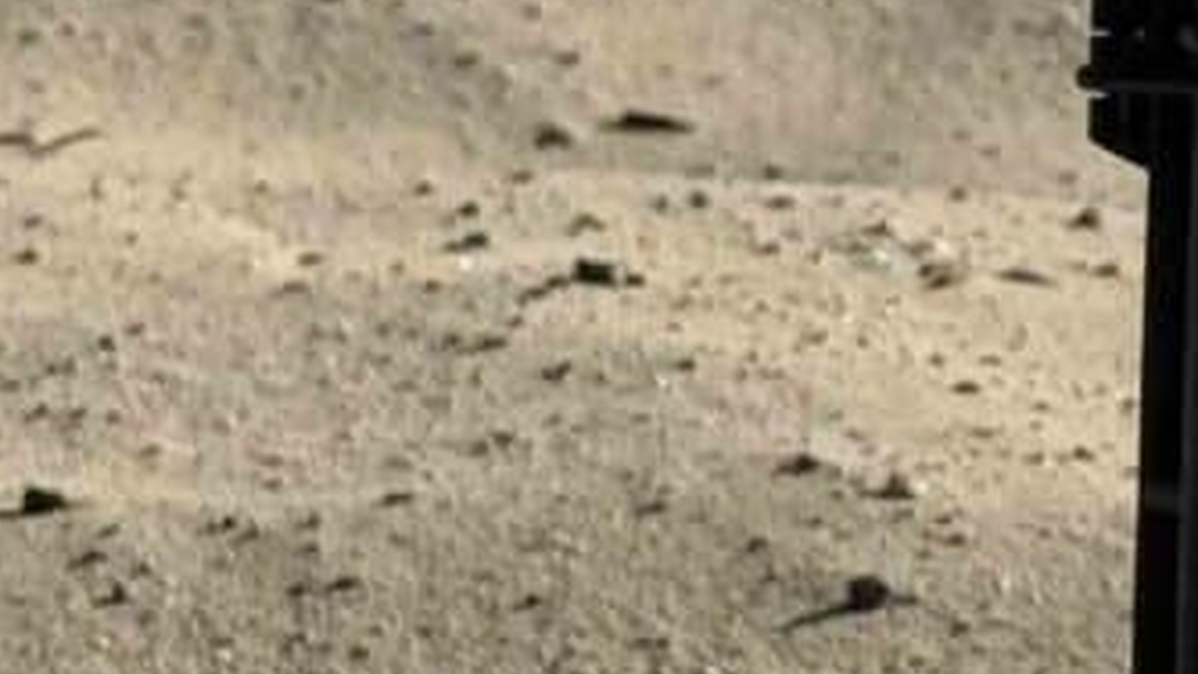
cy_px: 208
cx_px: 1976
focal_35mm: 321
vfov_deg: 3.8
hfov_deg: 6.6
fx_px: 10199
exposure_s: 1/6536
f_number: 1.78
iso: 64
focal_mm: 6.76
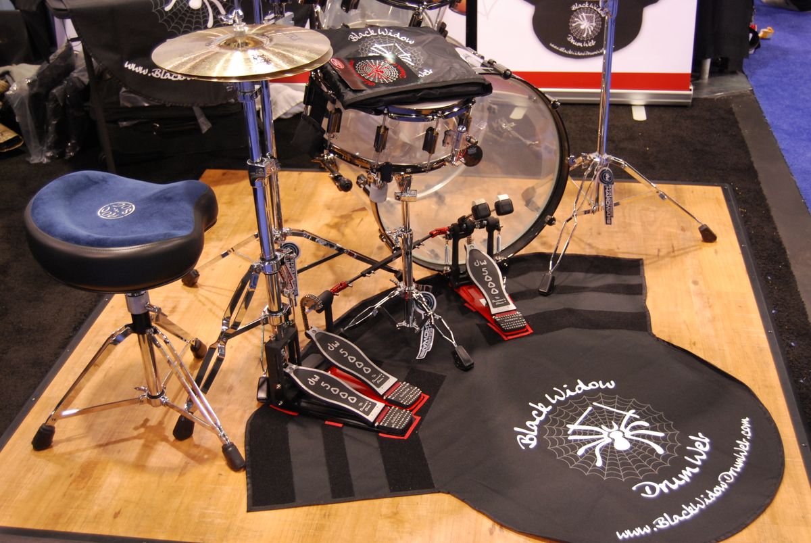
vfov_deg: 29.9
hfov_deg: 43.6
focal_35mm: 45
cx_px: 406
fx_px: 1015
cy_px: 272
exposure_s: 1/30
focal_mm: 30
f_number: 4.2
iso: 560
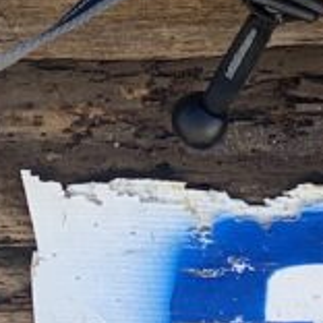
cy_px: -360
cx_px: 155
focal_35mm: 177
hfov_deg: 9.9
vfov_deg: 9.2
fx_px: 1869
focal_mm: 4.25
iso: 25
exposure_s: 1/301
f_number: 1.8
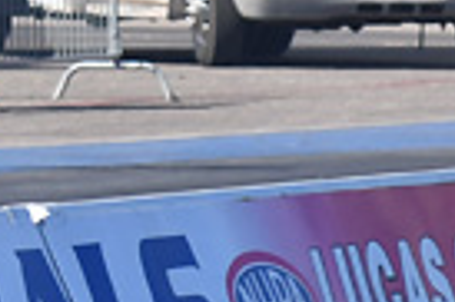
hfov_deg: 2.7
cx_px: 1186
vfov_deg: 1.8
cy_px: 280
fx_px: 9645
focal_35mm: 764
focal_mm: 70
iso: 160
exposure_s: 1/1250
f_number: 4.5
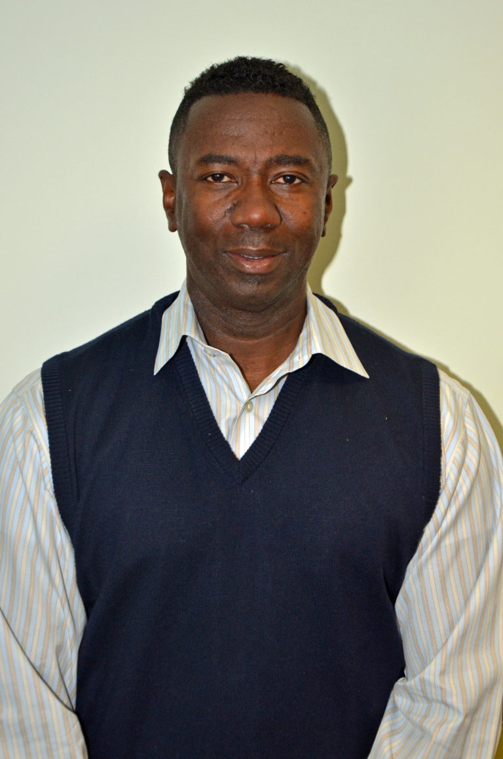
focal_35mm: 93
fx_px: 1958
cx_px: 252
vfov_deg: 22.0
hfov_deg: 14.6
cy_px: 380
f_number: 5.3
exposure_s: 1/60
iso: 800
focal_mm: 62
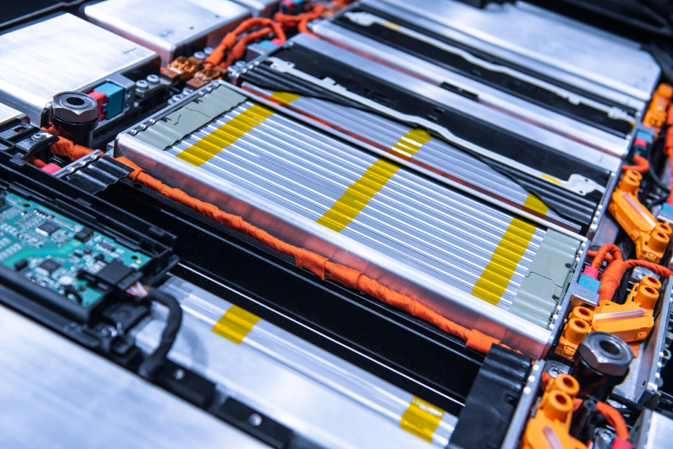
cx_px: 336
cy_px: 224
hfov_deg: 43.6
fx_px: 841
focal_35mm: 45
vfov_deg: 29.9
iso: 100
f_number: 4
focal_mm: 45
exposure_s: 1/125
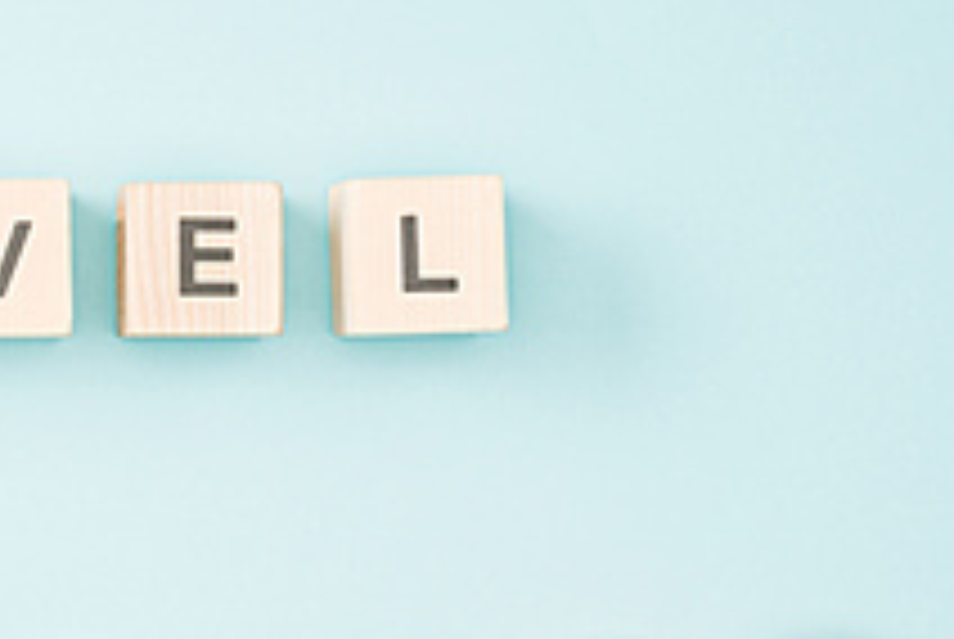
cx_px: -135
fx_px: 3131
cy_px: 315
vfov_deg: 11.7
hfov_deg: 16.7
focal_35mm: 118
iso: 80
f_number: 9
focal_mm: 50
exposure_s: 1/160
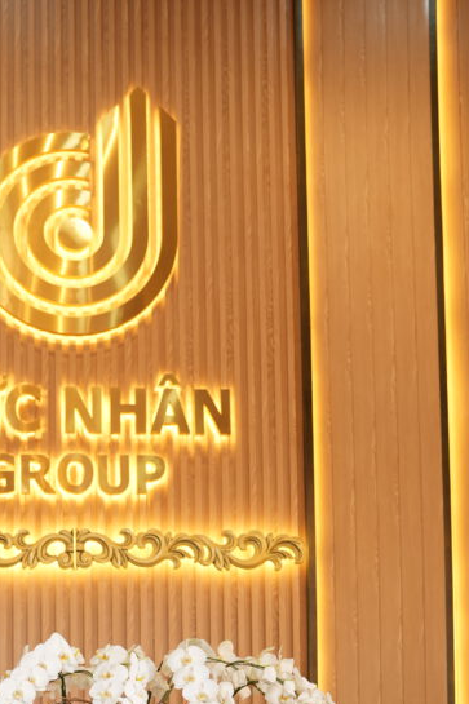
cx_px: 35
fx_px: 1447
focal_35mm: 74
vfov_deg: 25.6
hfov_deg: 18.1
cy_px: 743
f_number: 3.2
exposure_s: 1/100
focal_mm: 35
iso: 320
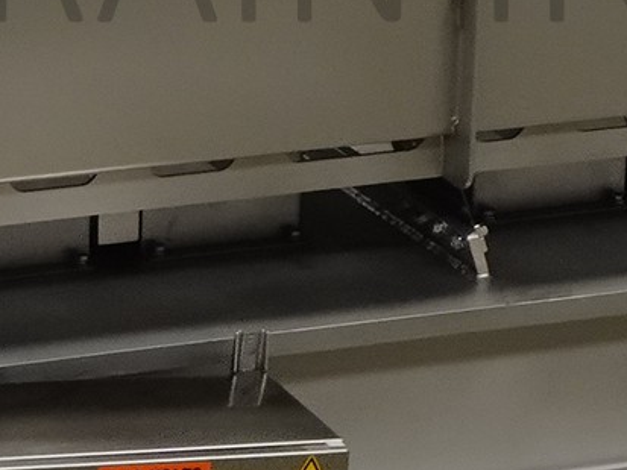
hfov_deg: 5.7
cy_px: 41
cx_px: 753
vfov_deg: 4.3
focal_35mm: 347
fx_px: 6287
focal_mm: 11.2
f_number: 5
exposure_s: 1/80
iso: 400
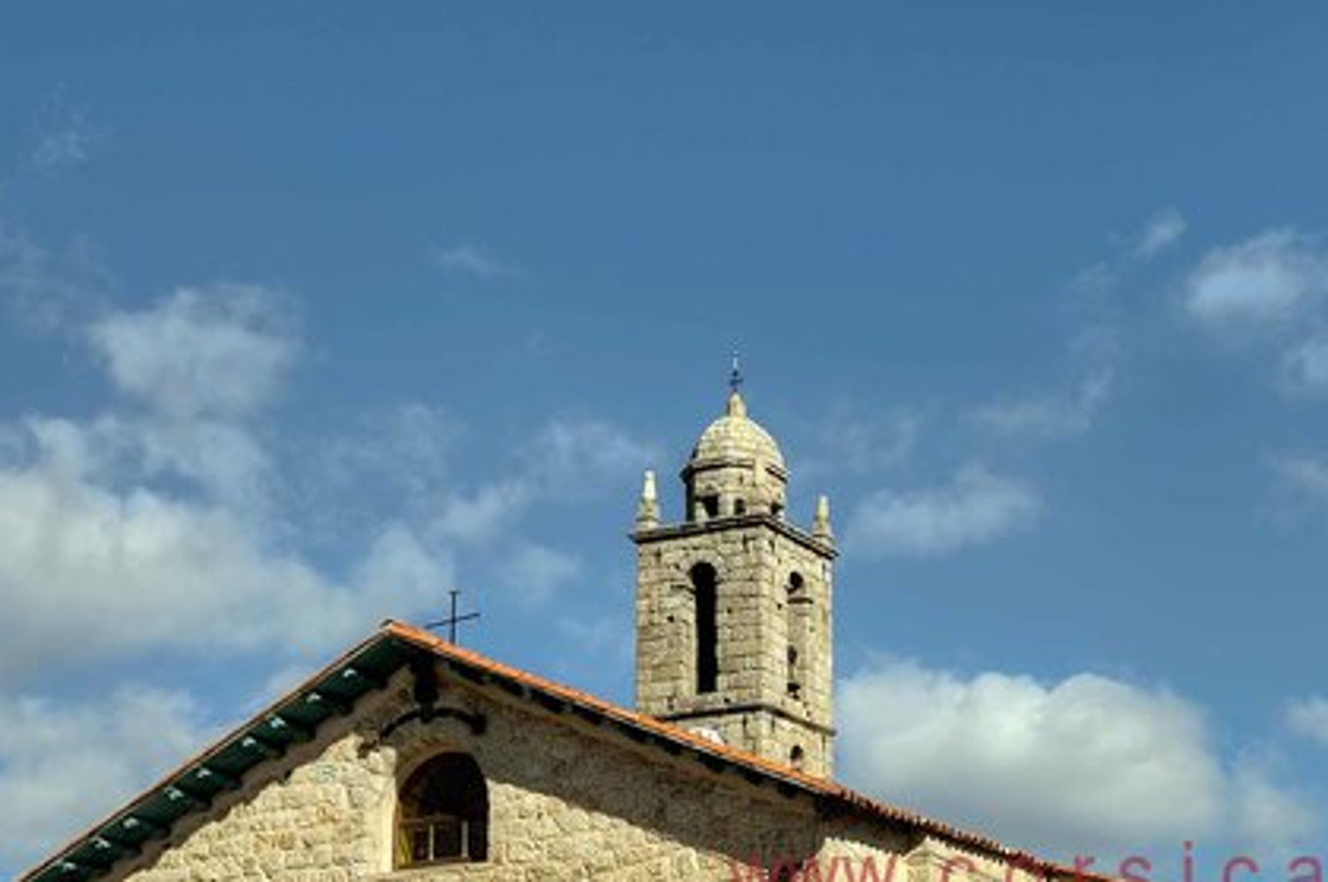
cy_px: 880
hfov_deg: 27.6
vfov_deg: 19.1
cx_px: 1315
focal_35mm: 69
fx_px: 2542
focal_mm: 29
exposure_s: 1/1250
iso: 200
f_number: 5.6
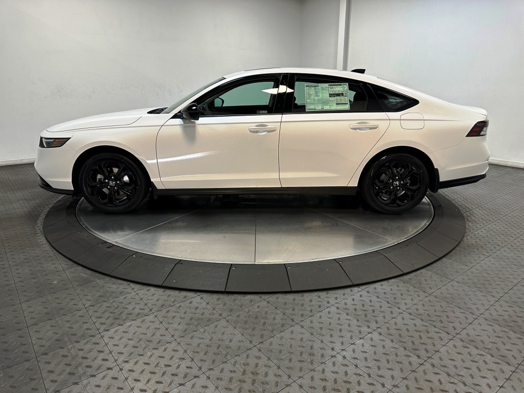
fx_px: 363
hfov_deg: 71.6
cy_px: 196
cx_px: 262
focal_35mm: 24
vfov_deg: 56.8
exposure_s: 1/60
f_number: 1.78
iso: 200
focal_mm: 6.86
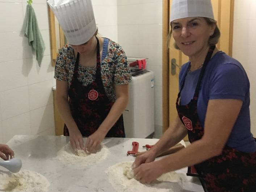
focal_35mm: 41
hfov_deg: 44.8
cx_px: 77
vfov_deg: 34.9
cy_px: 72
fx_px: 303
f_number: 2.2
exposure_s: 1/33
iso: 250
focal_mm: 4.15
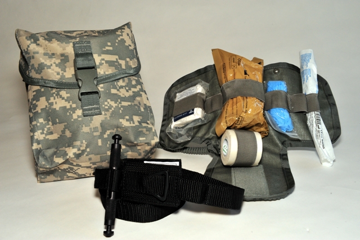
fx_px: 440
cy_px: 120
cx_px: 180
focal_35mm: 44
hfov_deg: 44.5
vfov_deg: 30.5
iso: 800
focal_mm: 44
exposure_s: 1/60
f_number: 16
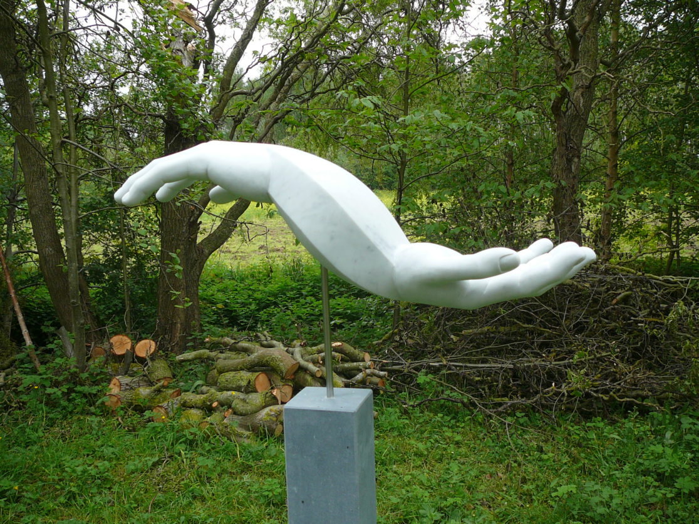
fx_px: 707
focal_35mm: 35
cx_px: 350
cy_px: 262
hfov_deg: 52.6
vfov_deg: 40.7
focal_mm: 5.2
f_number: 2.8
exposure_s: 1/250
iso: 80
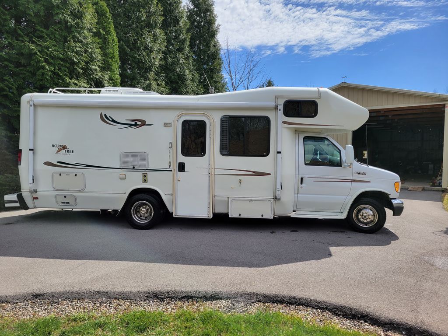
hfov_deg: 67.3
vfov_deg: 53.1
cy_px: 168
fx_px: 336
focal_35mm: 26
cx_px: 224
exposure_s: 1/2558
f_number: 1.8
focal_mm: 5.4
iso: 40
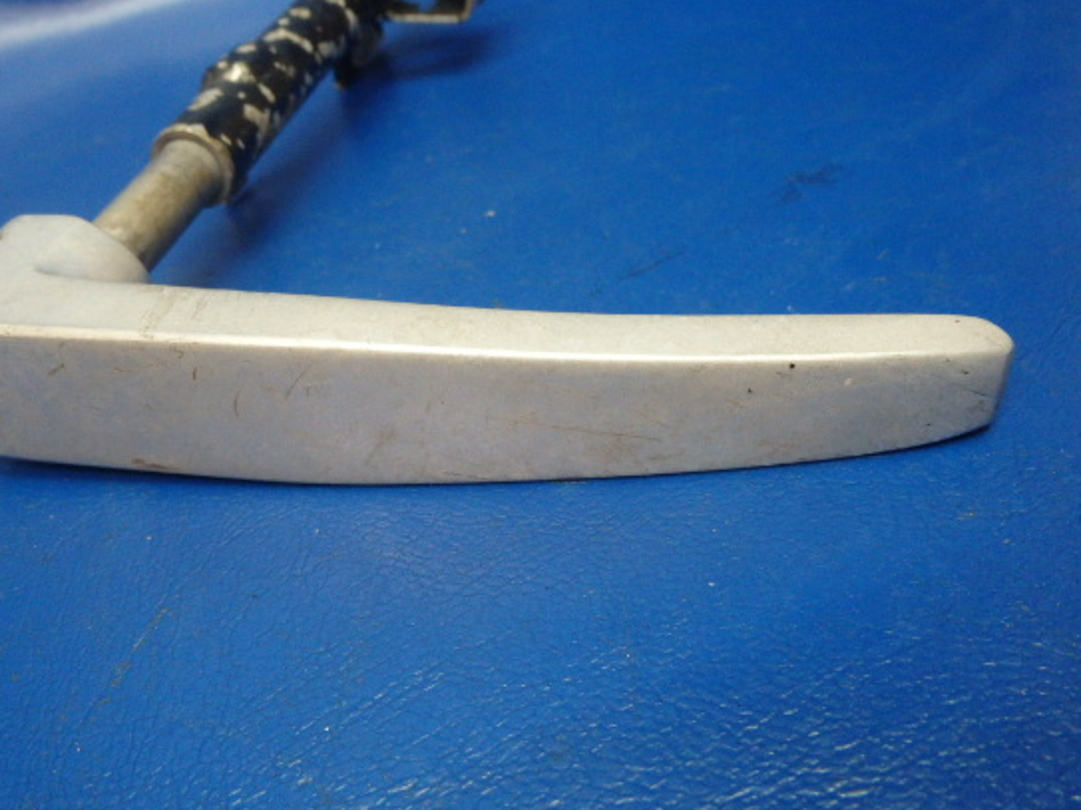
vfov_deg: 42.9
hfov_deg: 55.1
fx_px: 1030
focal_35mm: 33
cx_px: 456
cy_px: 420
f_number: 3.9
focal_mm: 5
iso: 640
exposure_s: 1/30
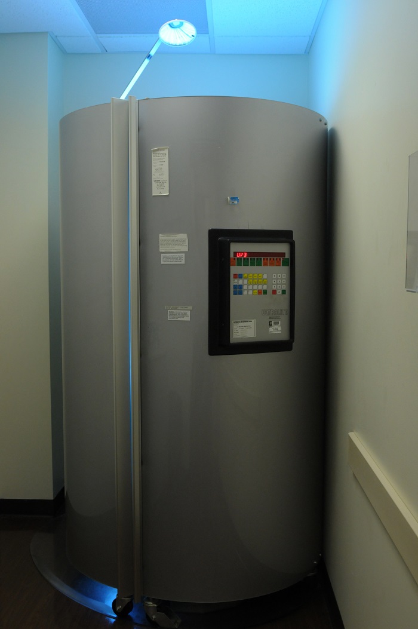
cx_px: 209
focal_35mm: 36
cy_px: 314
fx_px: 628
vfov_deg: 53.2
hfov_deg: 36.8
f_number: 5.6
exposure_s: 1/250
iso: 1250
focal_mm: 24
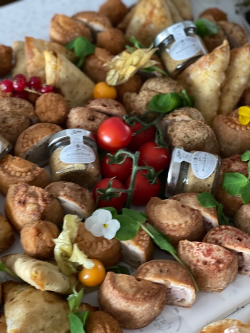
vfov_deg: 30.3
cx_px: 125
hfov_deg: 22.9
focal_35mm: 64
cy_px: 166
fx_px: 616
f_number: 2.2
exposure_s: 1/18
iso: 400
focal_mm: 7.5
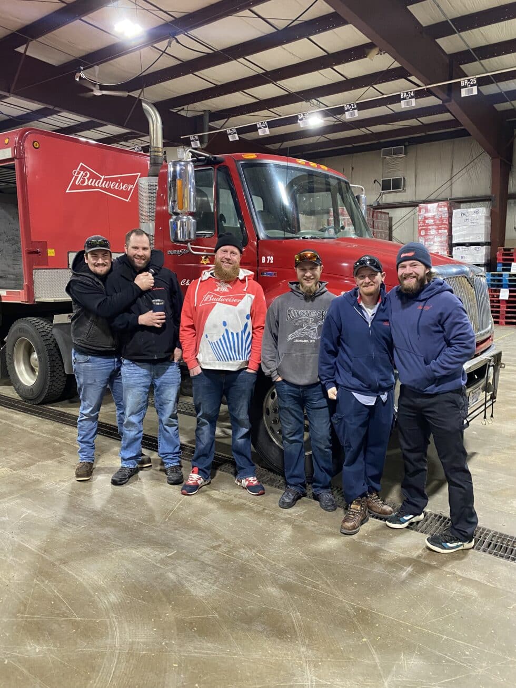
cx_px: 258
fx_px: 517
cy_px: 344
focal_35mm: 26
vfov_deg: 67.3
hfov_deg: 53.1
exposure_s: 1/42
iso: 500
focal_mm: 4.25
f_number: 1.8
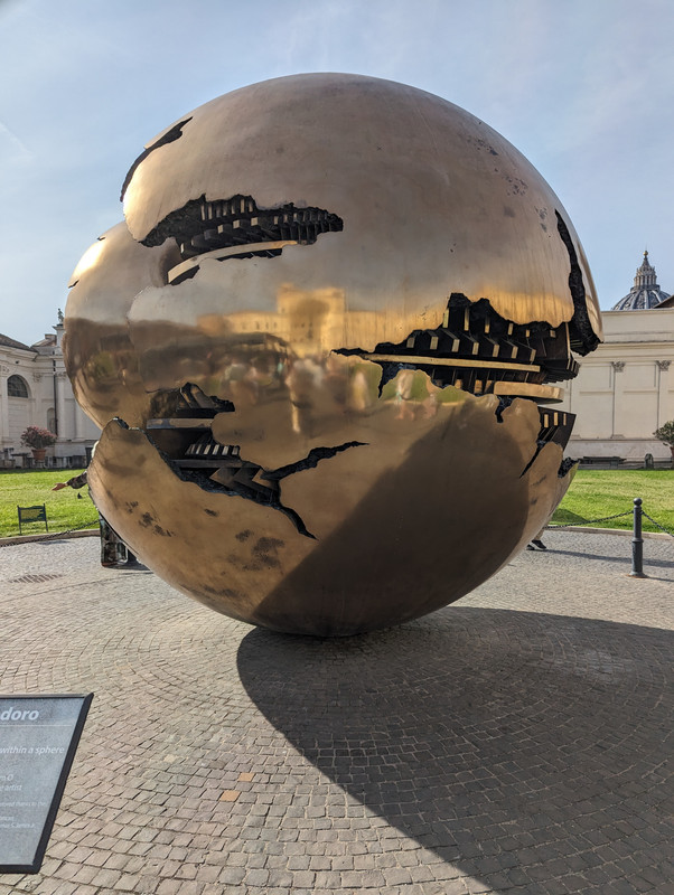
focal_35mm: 24
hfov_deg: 56.9
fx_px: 622
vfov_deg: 71.5
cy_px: 448
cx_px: 337
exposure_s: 1/3650
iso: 36
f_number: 1.85
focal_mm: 6.81
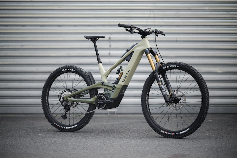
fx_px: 691
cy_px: 79
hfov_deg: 19.5
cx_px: 118
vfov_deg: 13.0
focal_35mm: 105
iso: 64
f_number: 1.4
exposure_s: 1/1600
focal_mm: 105
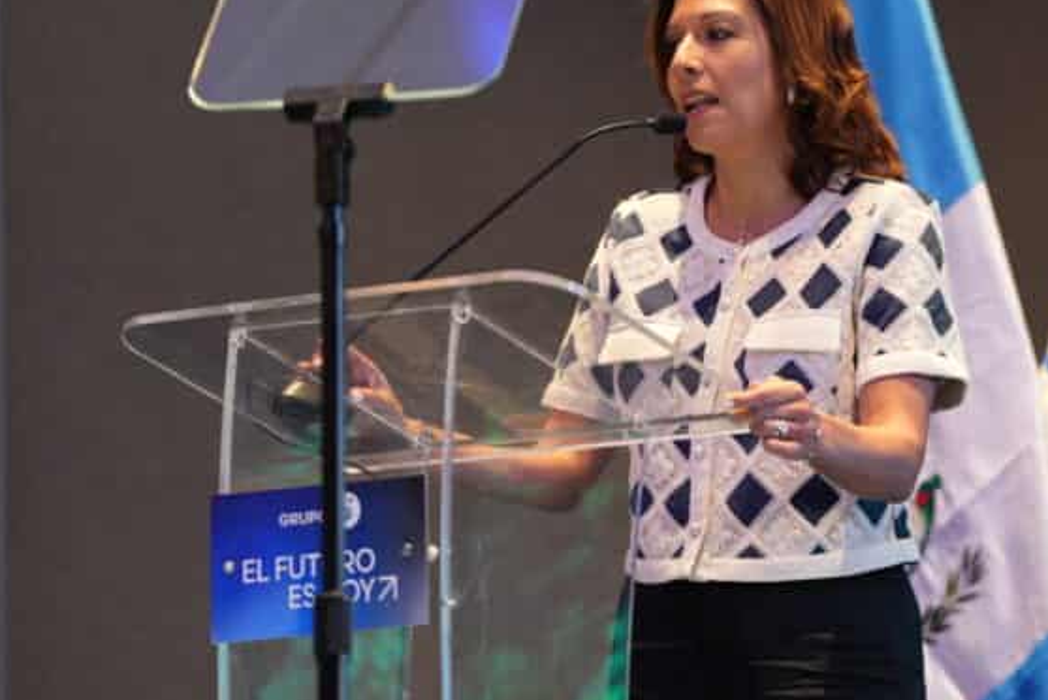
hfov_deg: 6.9
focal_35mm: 299
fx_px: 8708
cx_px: 753
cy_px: 278
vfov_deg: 4.6
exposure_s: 1/160
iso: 2500
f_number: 2.8
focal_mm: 170
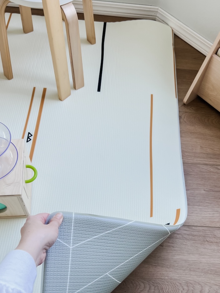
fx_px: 313
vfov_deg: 49.3
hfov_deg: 38.7
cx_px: 116
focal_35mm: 37
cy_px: 195
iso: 50
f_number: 1.5
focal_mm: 5.7
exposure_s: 1/120
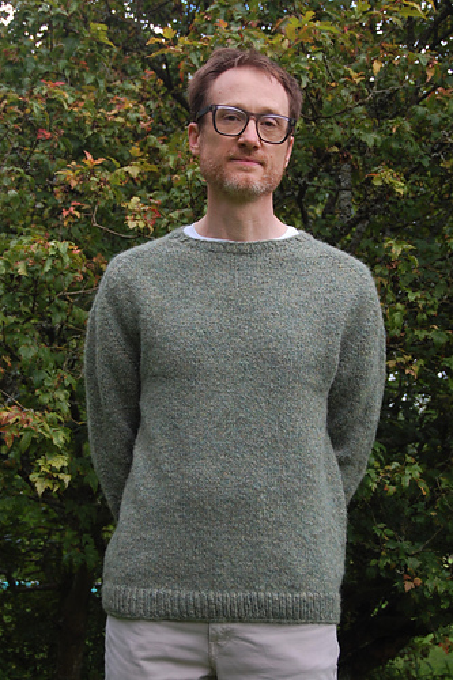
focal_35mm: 72
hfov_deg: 18.9
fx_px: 1360
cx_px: 226
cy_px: 340
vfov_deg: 28.1
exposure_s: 1/125
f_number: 5.6
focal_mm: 48
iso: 200
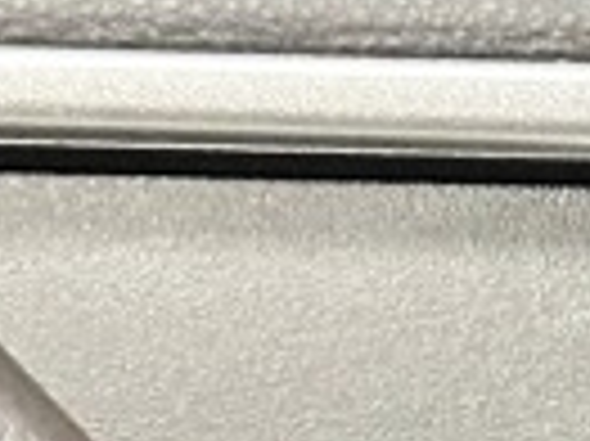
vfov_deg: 3.8
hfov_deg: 5.2
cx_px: 851
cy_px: 1588
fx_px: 6403
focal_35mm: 376
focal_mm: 6.86
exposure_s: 1/30
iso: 640
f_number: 1.78
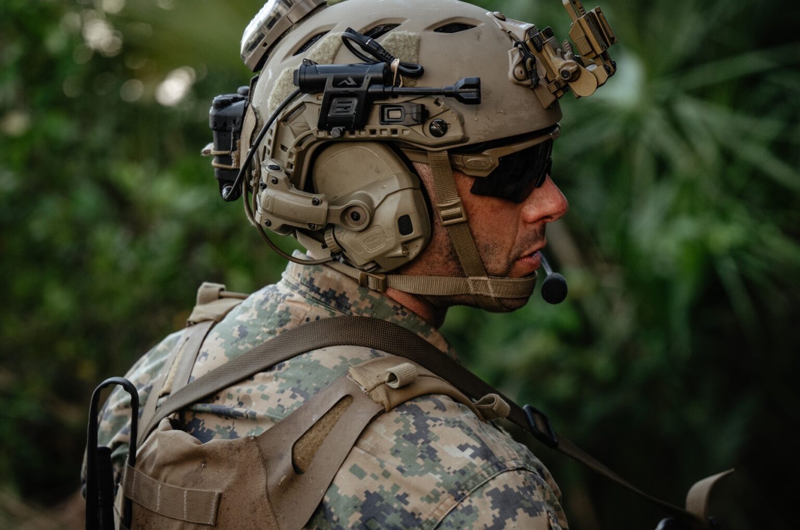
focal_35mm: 73
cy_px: 265
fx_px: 1619
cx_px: 400
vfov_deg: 18.6
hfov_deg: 27.8
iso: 1000
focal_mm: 73
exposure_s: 1/250
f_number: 2.8
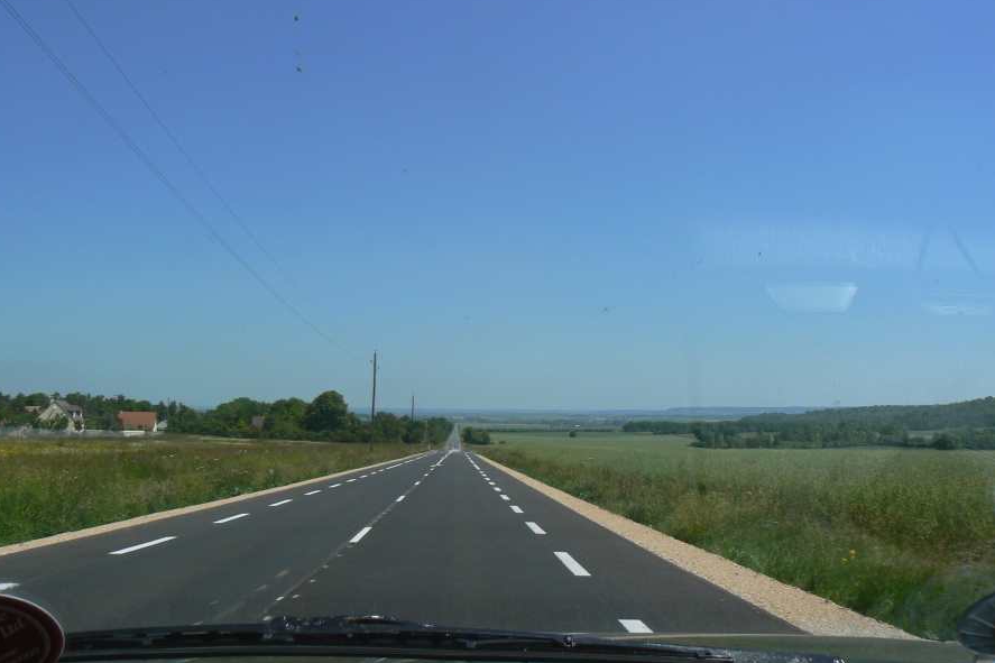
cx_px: 492
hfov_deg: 50.7
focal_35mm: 38
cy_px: 290
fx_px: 1050
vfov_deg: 35.0
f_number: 7.1
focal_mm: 6
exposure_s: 1/500
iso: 80
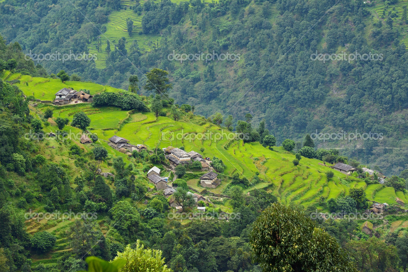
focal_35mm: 200
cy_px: 136
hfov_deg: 10.3
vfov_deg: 6.9
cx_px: 204
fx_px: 2268
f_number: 8
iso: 640
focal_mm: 200
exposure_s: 1/125
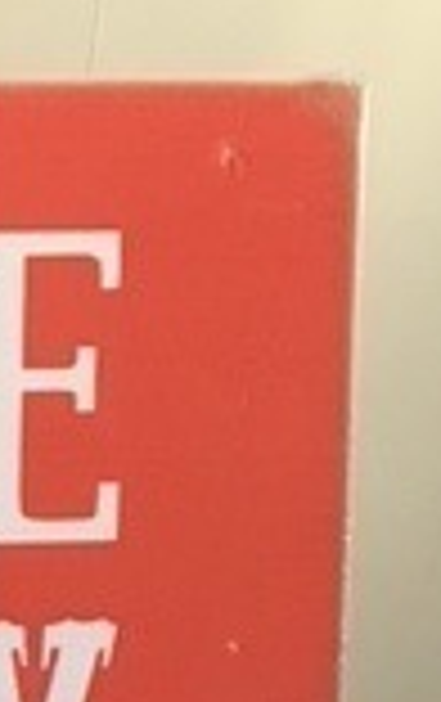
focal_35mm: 126
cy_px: 1125
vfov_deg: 15.0
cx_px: -464
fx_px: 2414
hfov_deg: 9.7
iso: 200
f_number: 2.2
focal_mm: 4.15
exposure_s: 1/30
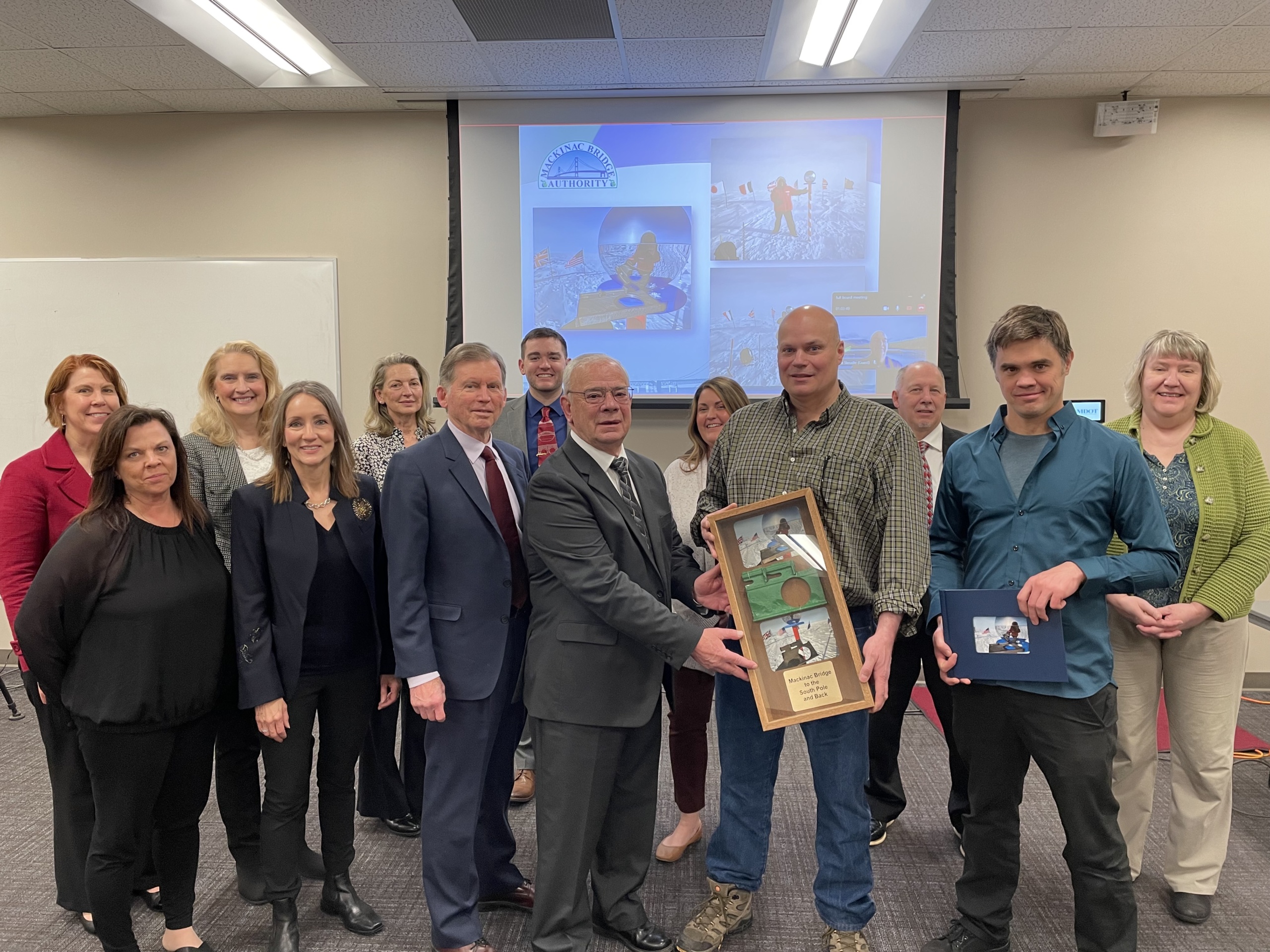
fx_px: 954
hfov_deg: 67.3
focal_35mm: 26
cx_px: 635
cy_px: 476
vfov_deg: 53.1
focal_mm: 4.2
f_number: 1.6
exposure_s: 1/60
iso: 100
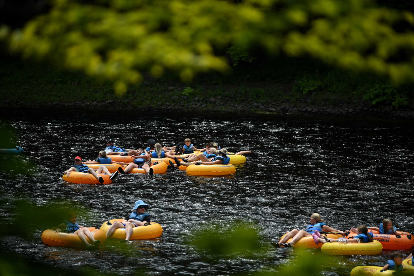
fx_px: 2139
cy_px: 138
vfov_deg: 7.4
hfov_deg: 11.1
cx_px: 208
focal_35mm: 186
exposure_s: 1/8000
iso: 400
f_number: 2.8
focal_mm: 185
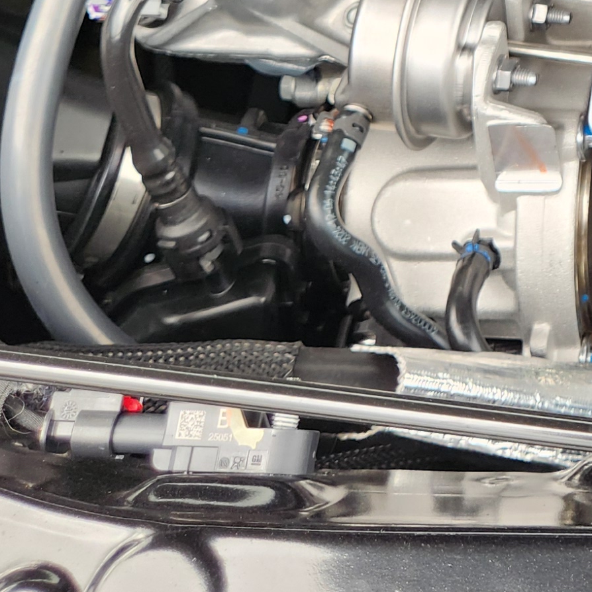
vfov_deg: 17.0
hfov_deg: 17.0
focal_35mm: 91
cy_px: -335
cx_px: 932
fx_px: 1761
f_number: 1.8
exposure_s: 1/180
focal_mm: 5.4
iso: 40
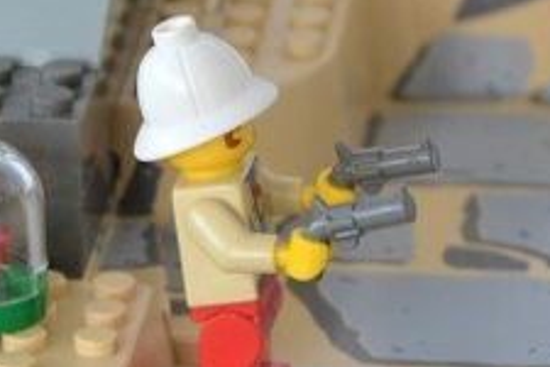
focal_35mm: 347
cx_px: 29
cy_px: 254
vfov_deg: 4.0
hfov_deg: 5.9
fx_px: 5301
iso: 400
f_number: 5
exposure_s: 1/60
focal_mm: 52
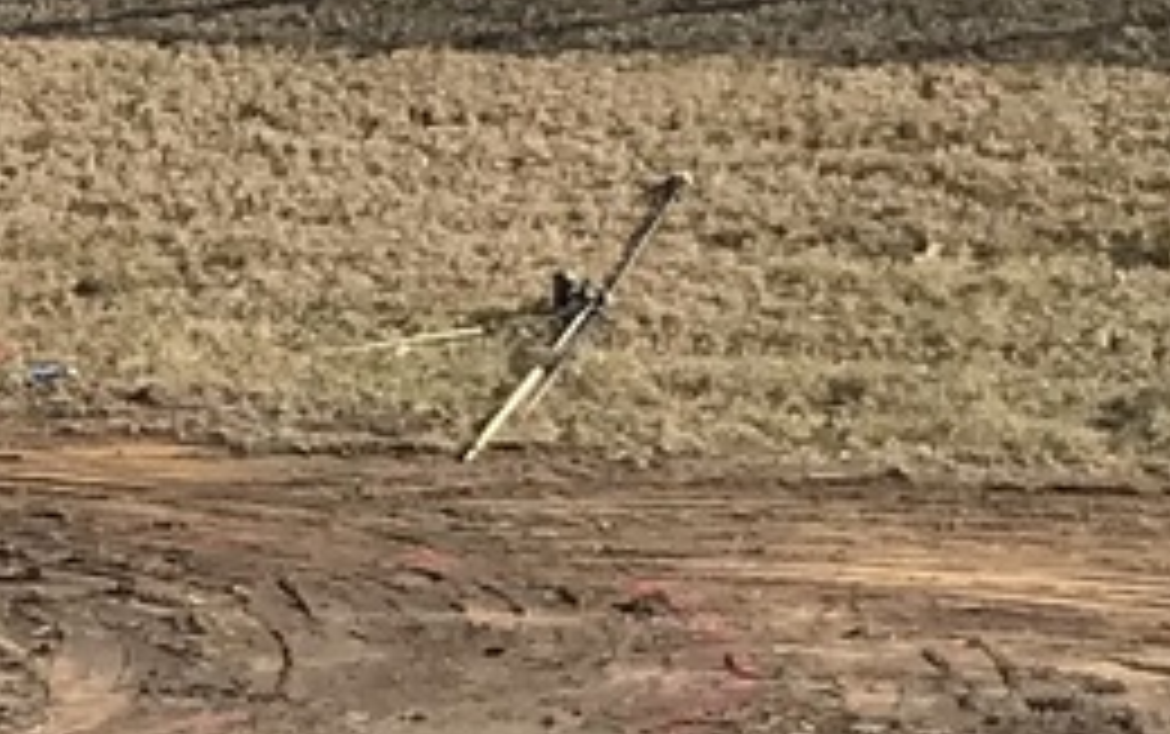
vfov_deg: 5.7
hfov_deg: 8.5
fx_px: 7276
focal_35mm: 228
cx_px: -1516
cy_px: 847
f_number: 1.8
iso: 20
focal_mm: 3.99
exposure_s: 1/1650
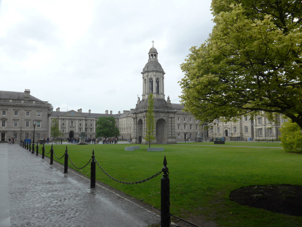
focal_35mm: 28
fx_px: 244
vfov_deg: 49.7
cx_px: 151
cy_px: 114
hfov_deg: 63.4
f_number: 7.1
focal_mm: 6
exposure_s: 1/320
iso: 200
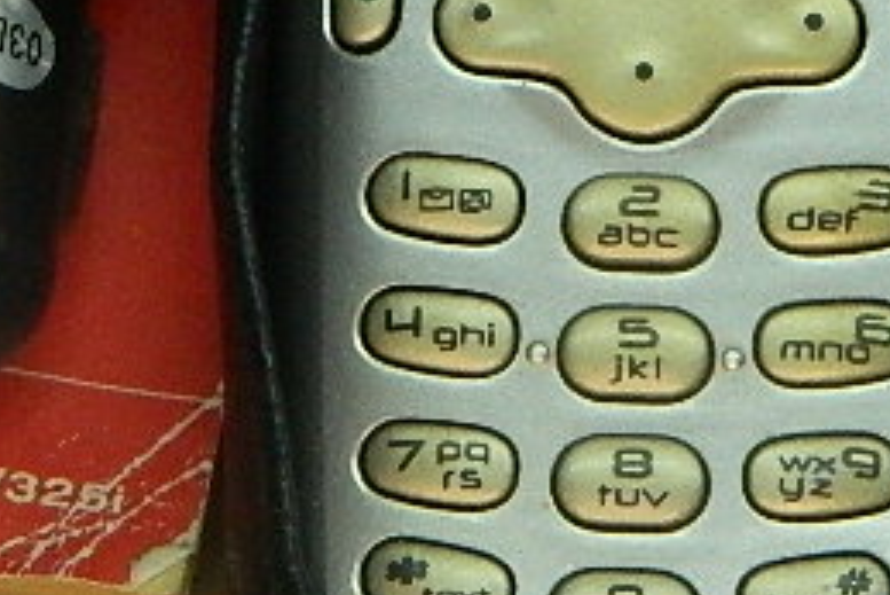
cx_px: 605
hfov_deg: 6.0
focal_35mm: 345
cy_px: -151
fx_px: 8534
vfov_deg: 4.0
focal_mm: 15.1
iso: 400
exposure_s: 1/200
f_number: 4.2
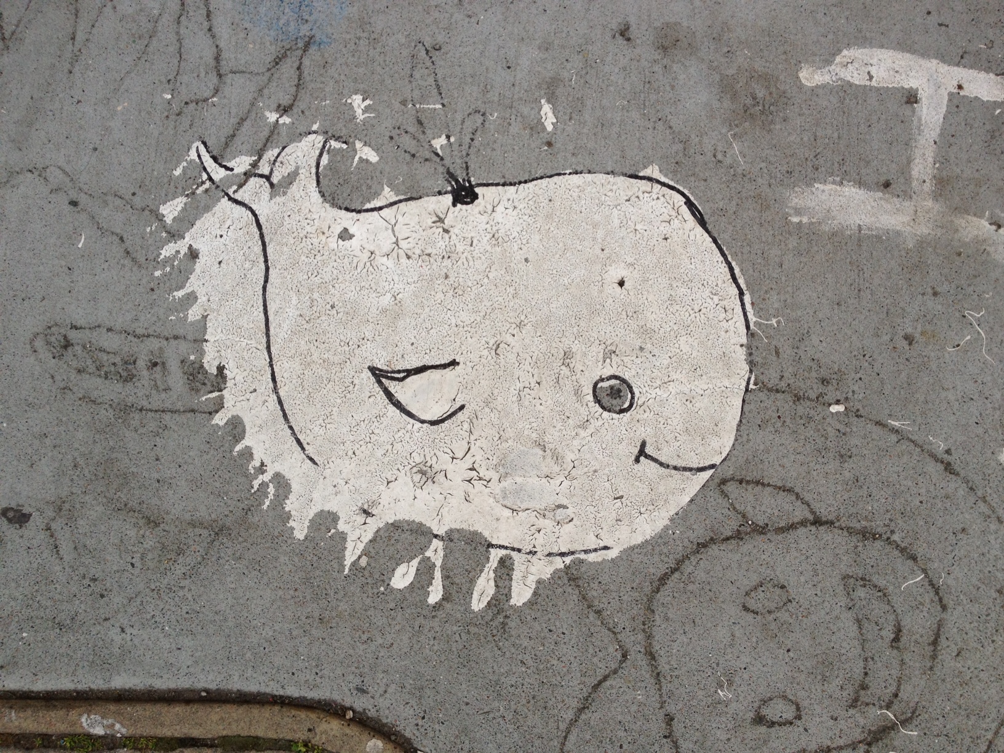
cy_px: 376
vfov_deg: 40.7
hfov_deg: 52.6
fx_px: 1015
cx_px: 502
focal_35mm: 35
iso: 80
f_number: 2.4
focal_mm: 4.28
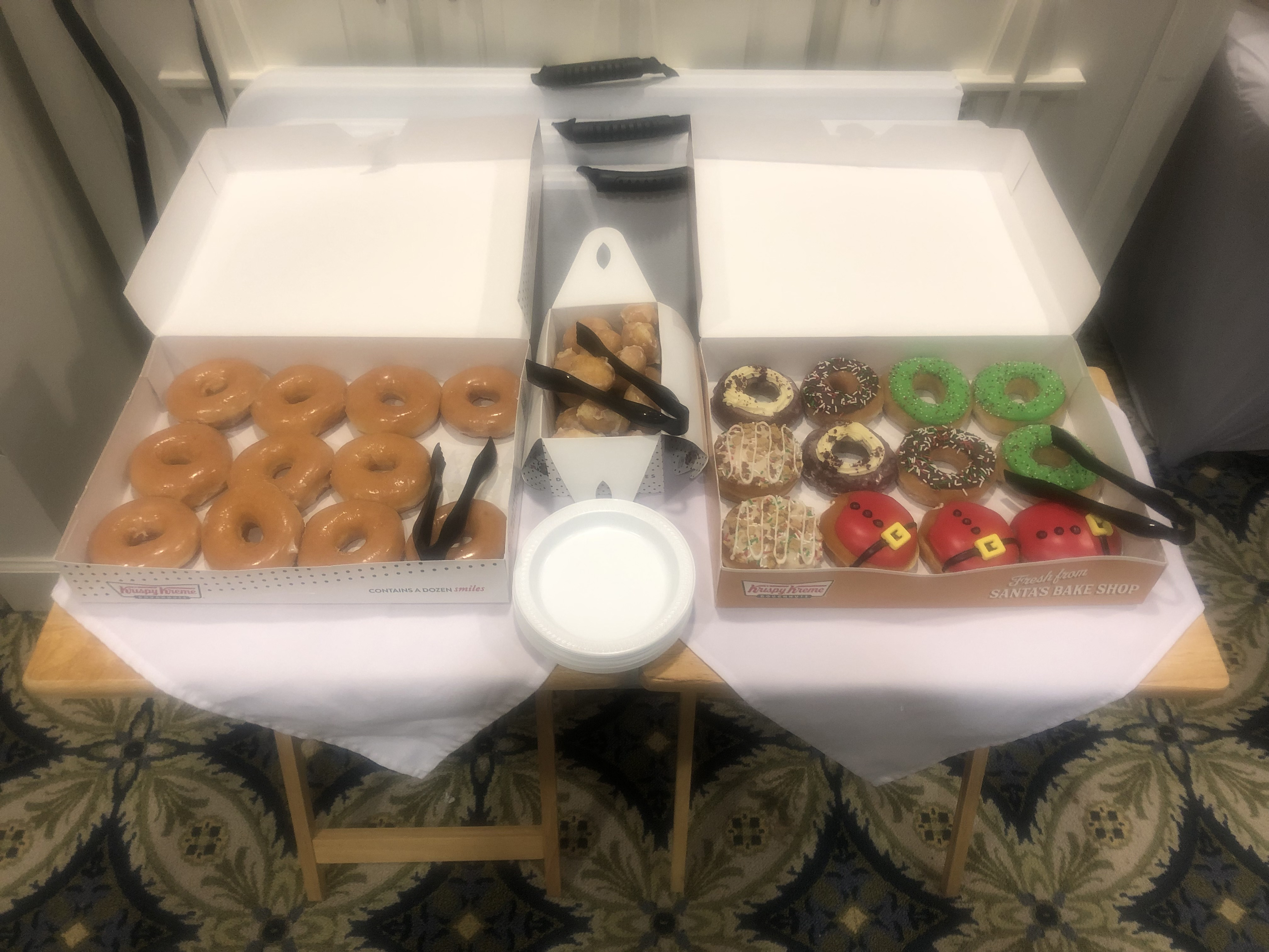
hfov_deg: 63.4
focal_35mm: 28
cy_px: 476
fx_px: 1026
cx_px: 634
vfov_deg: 49.7
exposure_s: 1/20
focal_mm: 3.99
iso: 40
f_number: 1.8
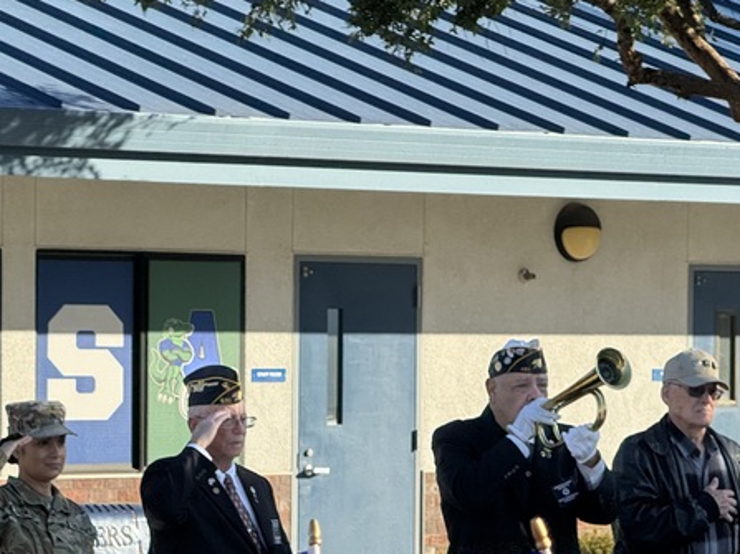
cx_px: 318
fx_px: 4595
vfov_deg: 6.9
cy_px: 455
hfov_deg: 9.2
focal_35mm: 215
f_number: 2.8
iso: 50
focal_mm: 15.66
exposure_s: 1/990
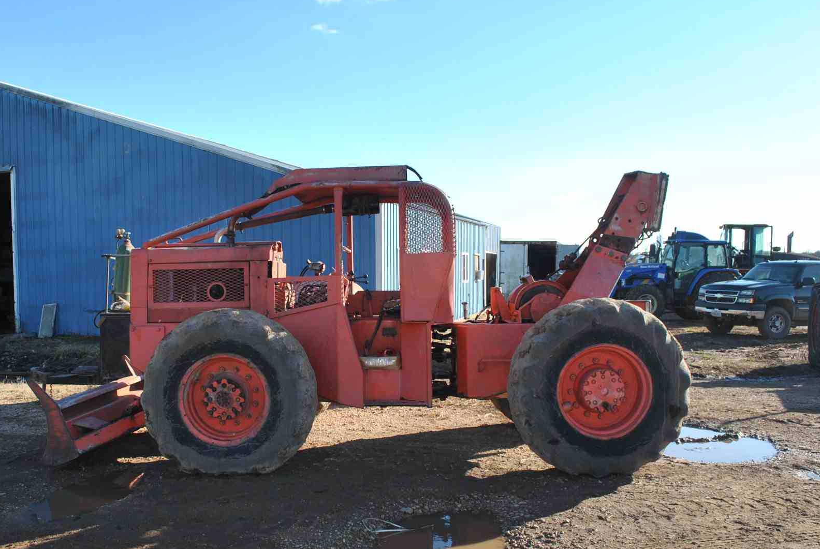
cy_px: 296
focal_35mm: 33
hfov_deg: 57.0
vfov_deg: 40.0
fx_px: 752
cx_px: 365
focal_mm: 18
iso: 100
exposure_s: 1/200
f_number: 6.3
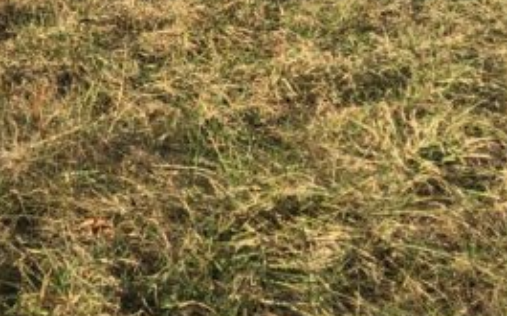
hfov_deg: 16.0
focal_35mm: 119
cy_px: -396
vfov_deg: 9.9
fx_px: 1643
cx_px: -260
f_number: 2.2
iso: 32
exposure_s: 1/1953
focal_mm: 4.15
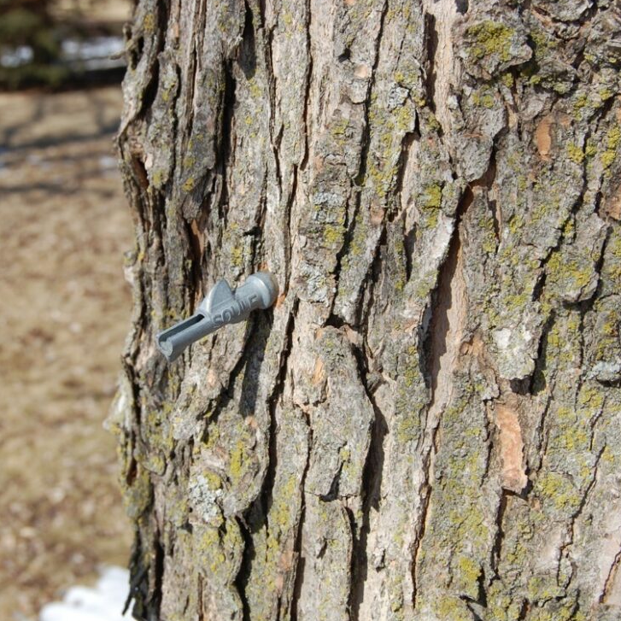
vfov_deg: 26.5
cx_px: 220
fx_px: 1319
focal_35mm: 65
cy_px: 316
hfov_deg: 26.4
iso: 200
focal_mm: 32
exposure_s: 1/400
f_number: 10
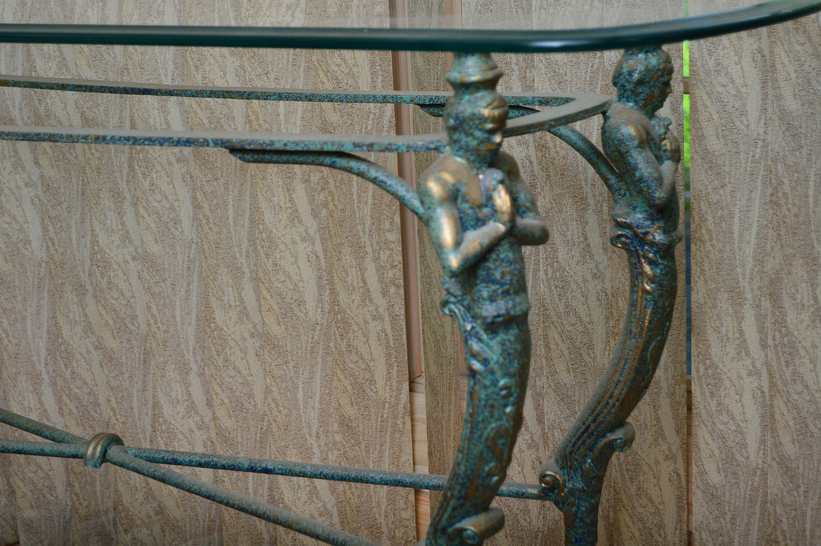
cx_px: 410
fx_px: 1709
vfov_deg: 18.1
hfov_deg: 27.0
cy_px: 273
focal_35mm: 75
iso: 200
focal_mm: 50
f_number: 5.6
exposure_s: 1/200
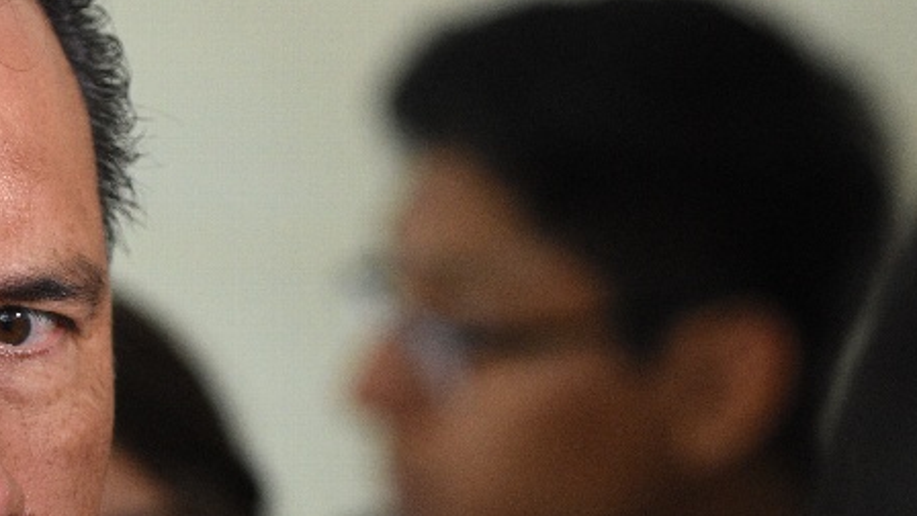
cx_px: 61
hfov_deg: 5.4
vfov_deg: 3.0
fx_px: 9775
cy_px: 419
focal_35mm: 402
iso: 1600
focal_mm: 112
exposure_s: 1/250
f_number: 2.8
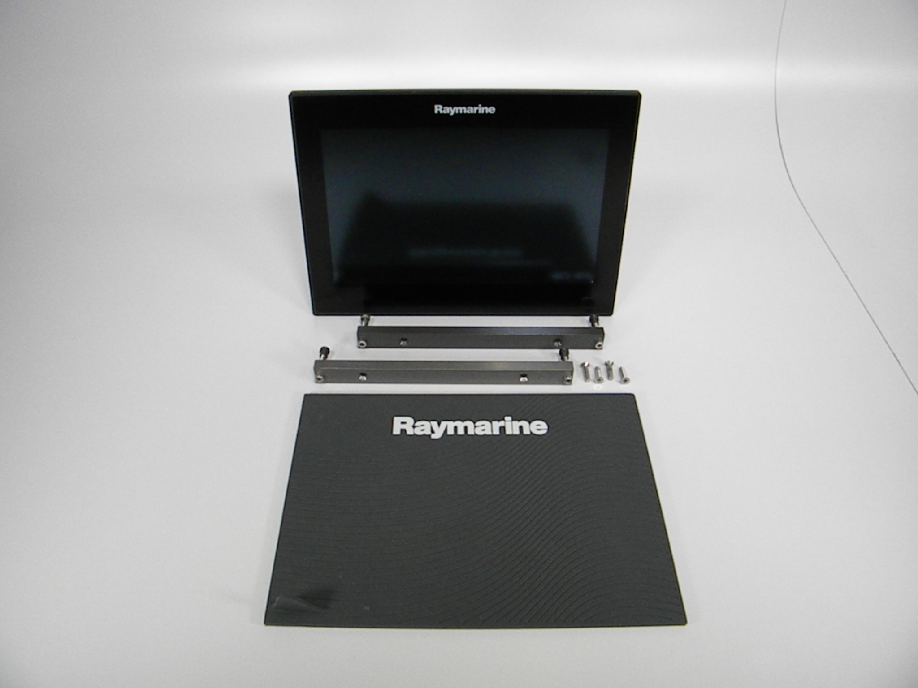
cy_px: 344
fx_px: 743
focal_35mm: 28
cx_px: 459
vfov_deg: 49.7
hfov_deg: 63.4
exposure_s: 1/713
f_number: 3.5
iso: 720
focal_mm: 5
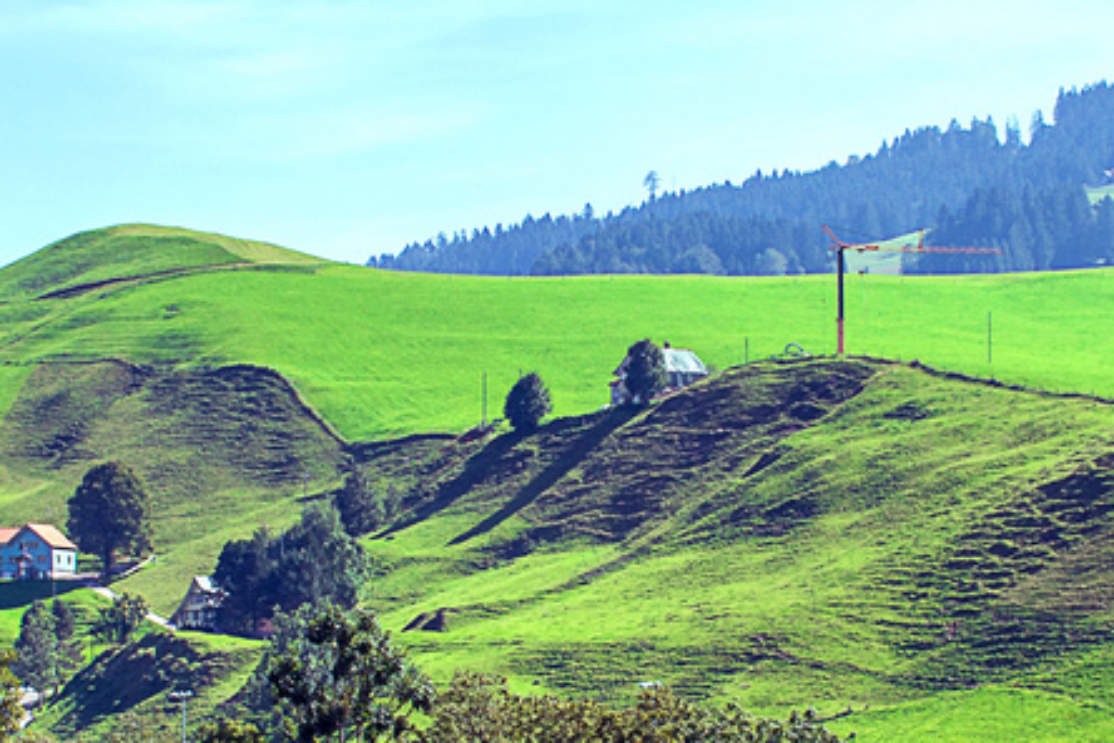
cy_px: 540
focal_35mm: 148
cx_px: 660
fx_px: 4574
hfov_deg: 13.9
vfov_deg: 9.3
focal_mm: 27
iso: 100
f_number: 8
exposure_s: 1/200
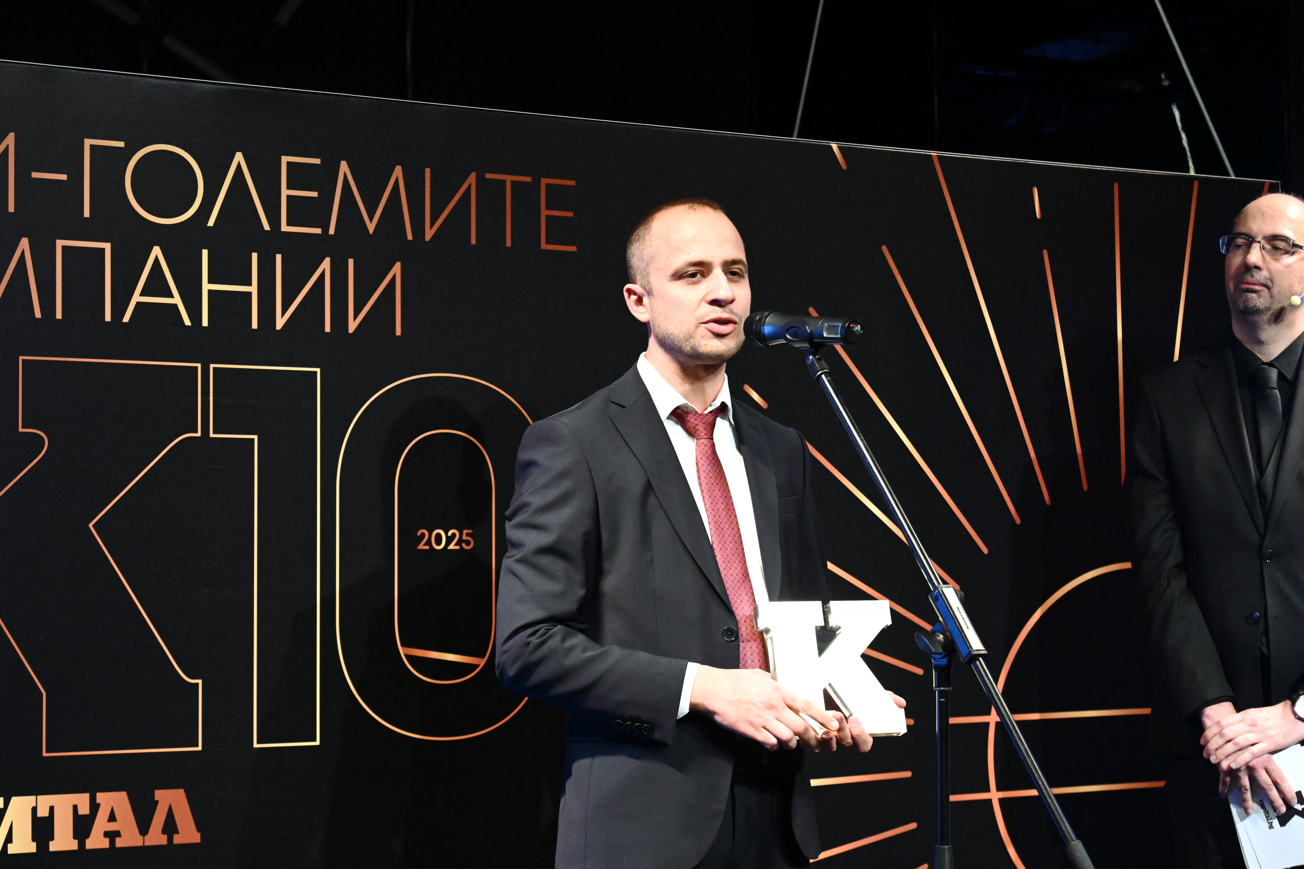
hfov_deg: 31.0
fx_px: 2354
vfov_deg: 20.9
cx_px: 691
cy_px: 449
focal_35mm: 65
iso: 8000
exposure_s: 1/200
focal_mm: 58
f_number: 5.6
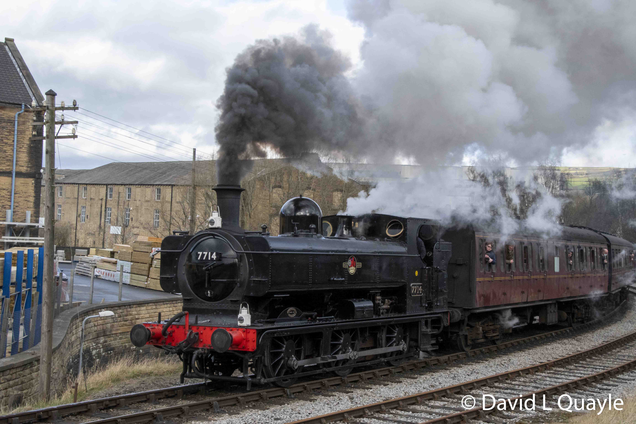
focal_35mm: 57
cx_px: 318
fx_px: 1007
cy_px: 212
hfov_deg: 35.1
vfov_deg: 23.8
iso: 1250
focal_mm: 38
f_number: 18
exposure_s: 1/250
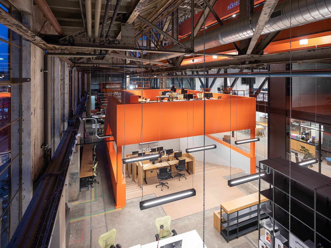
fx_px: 182
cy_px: 124
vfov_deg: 68.7
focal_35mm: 19
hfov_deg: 84.7
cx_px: 166
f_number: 8
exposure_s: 1
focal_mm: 24
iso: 200
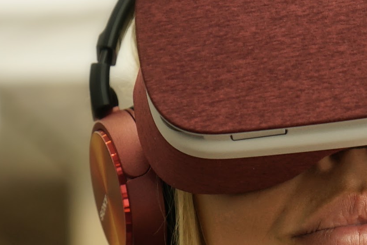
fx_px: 2661
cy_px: 397
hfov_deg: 7.9
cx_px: 353
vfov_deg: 5.2
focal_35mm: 261
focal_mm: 51
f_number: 4
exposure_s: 1/100
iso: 200
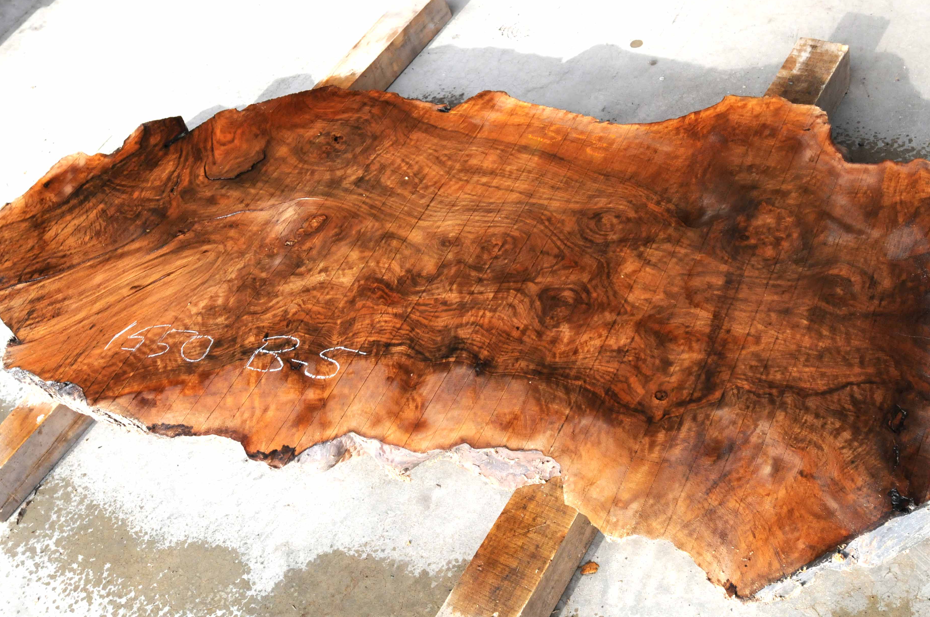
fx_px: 1084
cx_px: 460
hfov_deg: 46.4
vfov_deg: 31.8
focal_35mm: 42
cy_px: 267
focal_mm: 24
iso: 800
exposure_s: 1/400
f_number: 8
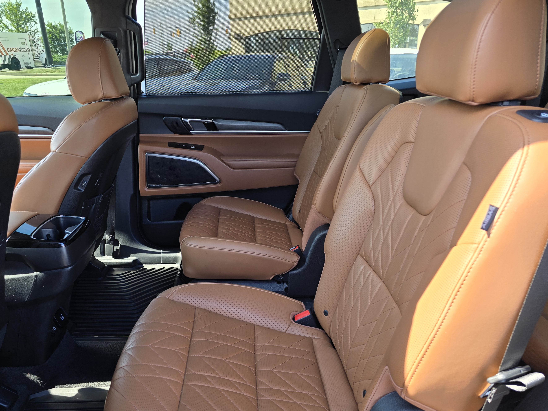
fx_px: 412
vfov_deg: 53.0
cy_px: 227
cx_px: 245
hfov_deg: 67.1
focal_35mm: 26
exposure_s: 1/120
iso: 32
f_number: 1.7
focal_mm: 6.3
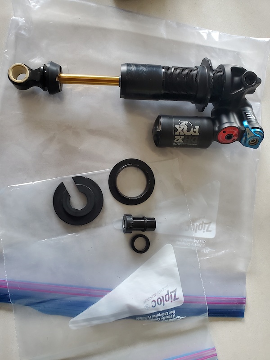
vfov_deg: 67.3
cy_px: 180
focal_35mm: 26
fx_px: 270
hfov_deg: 53.1
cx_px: 135
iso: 320
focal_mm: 4.3
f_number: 2.4
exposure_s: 1/40
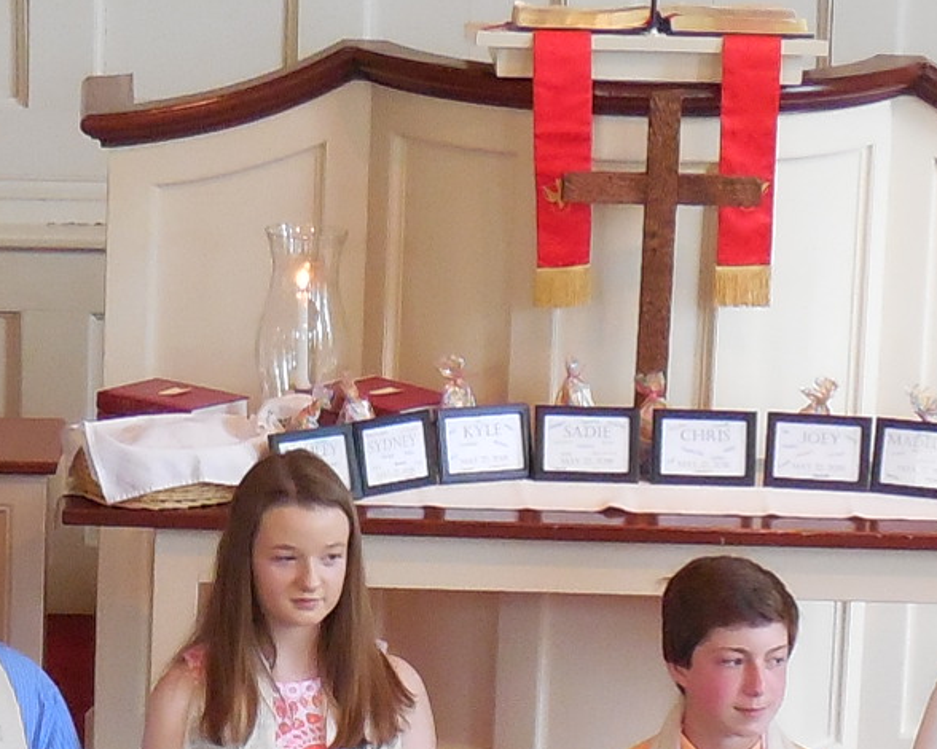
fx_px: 7430
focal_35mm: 268
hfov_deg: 7.2
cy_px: 958
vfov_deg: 5.7
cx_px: 298
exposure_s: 1/30
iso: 400
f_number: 4.4
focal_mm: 12.6
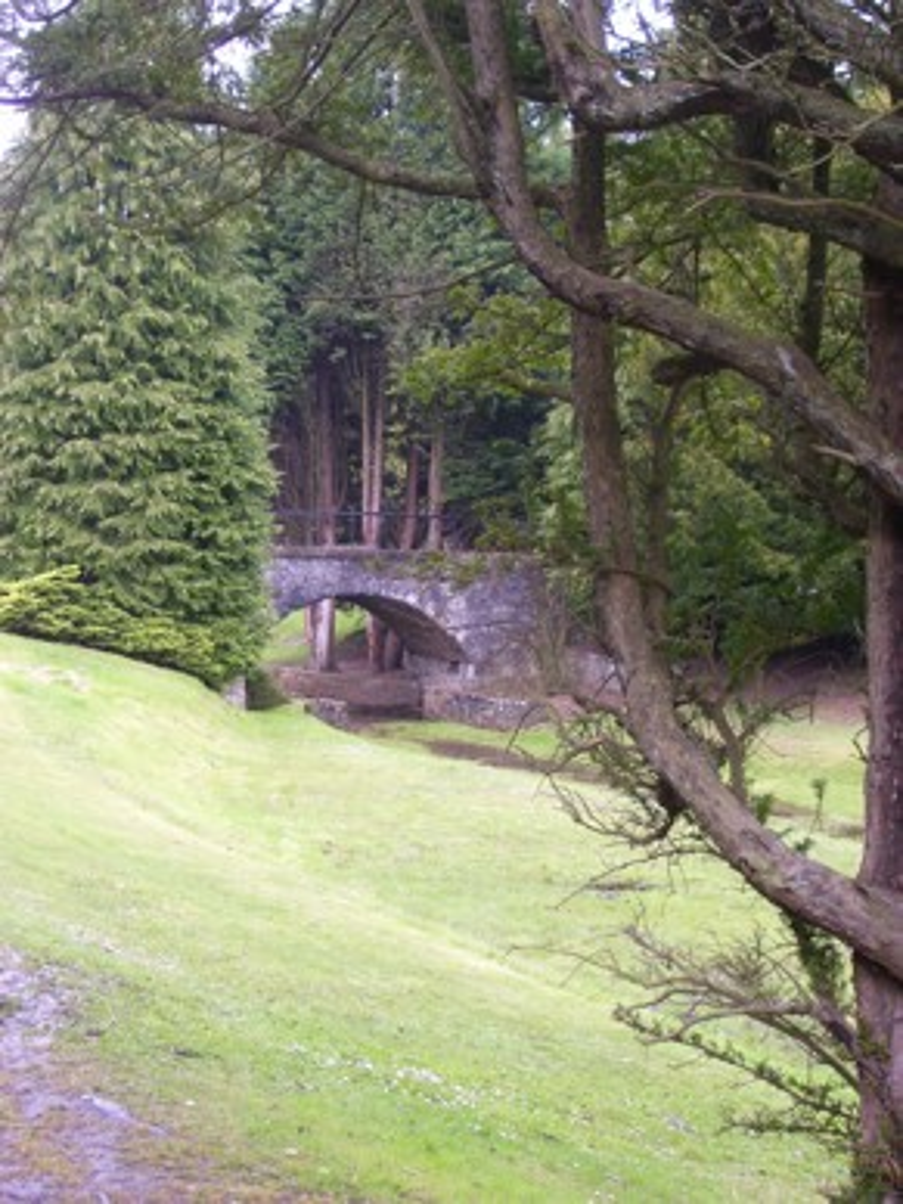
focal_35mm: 70
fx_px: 2435
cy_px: 602
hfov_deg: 21.0
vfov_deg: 27.8
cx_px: 452
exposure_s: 1/90
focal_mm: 11.6
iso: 80
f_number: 4
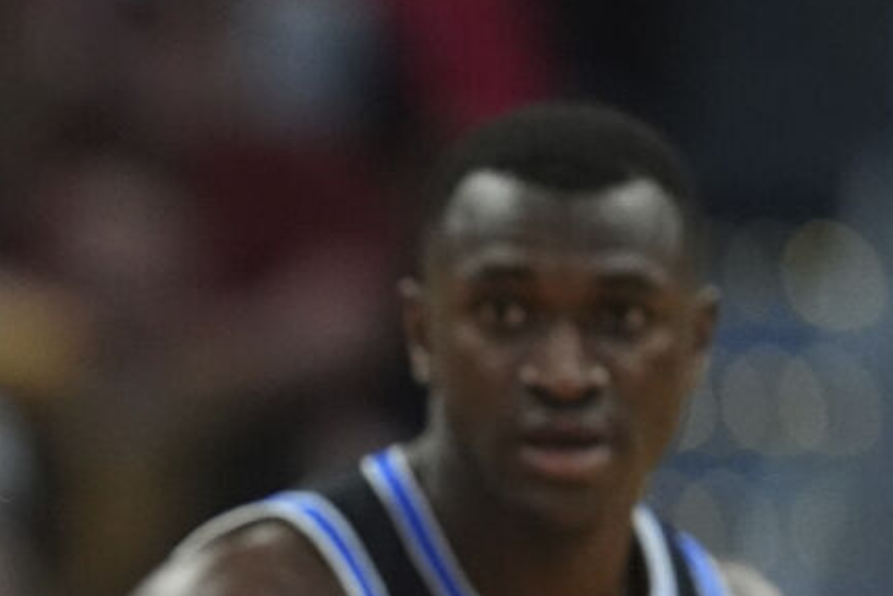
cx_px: -315
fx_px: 40692
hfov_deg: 1.3
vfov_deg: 0.8
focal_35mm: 1640
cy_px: 1176
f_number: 3.5
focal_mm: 400
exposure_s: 1/1600
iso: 5000
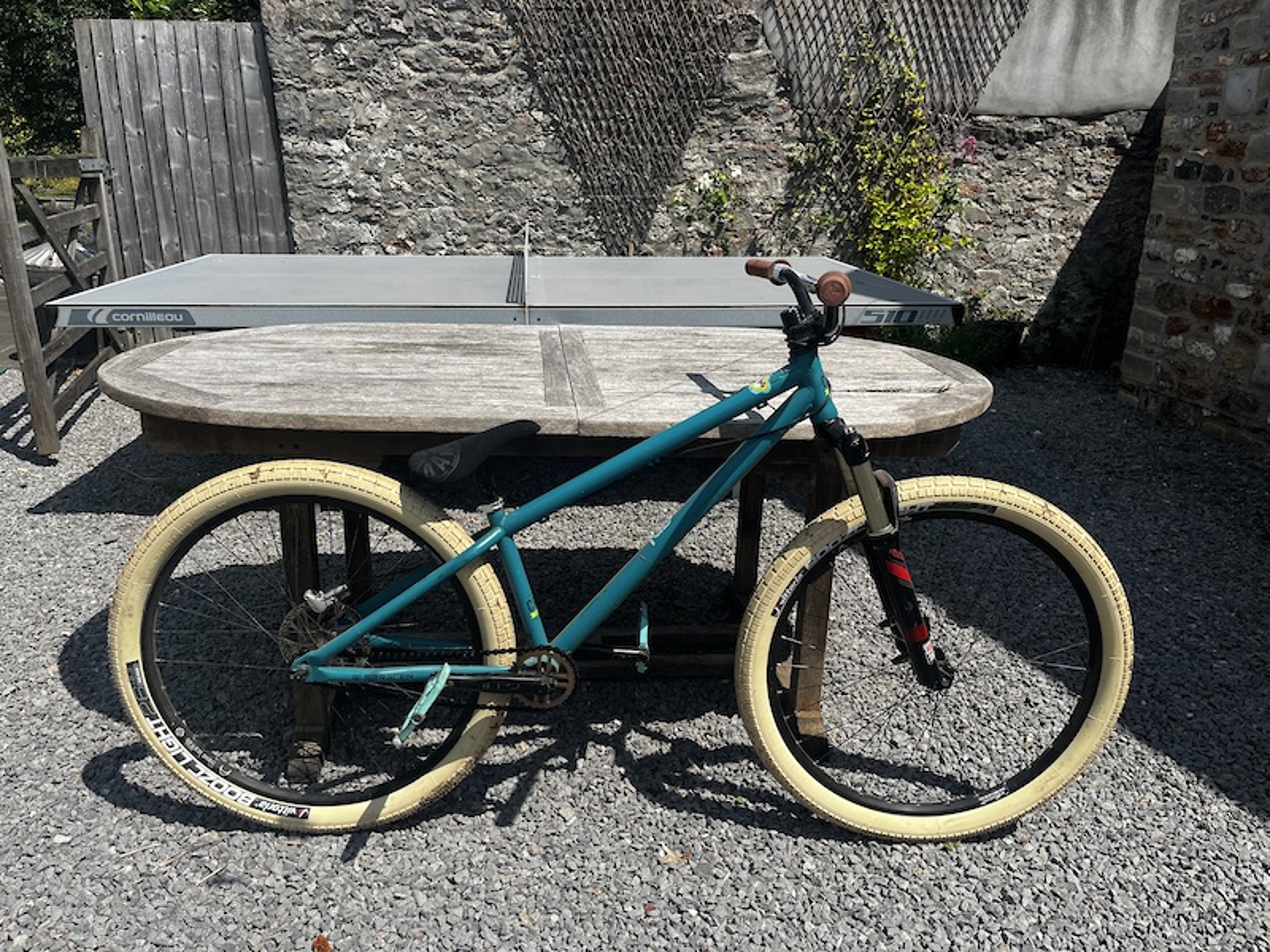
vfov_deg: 53.1
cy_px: 476
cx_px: 635
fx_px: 954
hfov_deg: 67.3
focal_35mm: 26
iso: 50
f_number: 1.6
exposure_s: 1/3311
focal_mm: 5.1
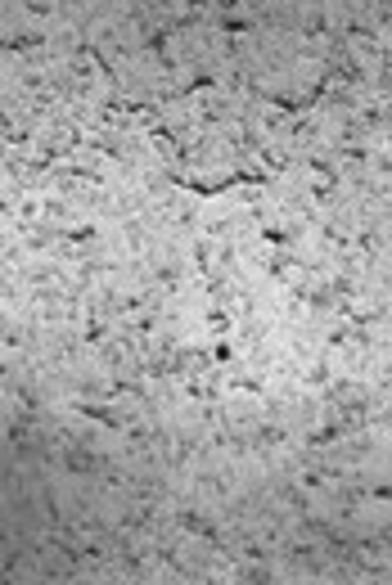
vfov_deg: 3.4
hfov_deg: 2.3
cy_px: 2135
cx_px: -593
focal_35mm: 588
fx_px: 9578
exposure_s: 1/1000
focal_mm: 50
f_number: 2.8
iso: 200
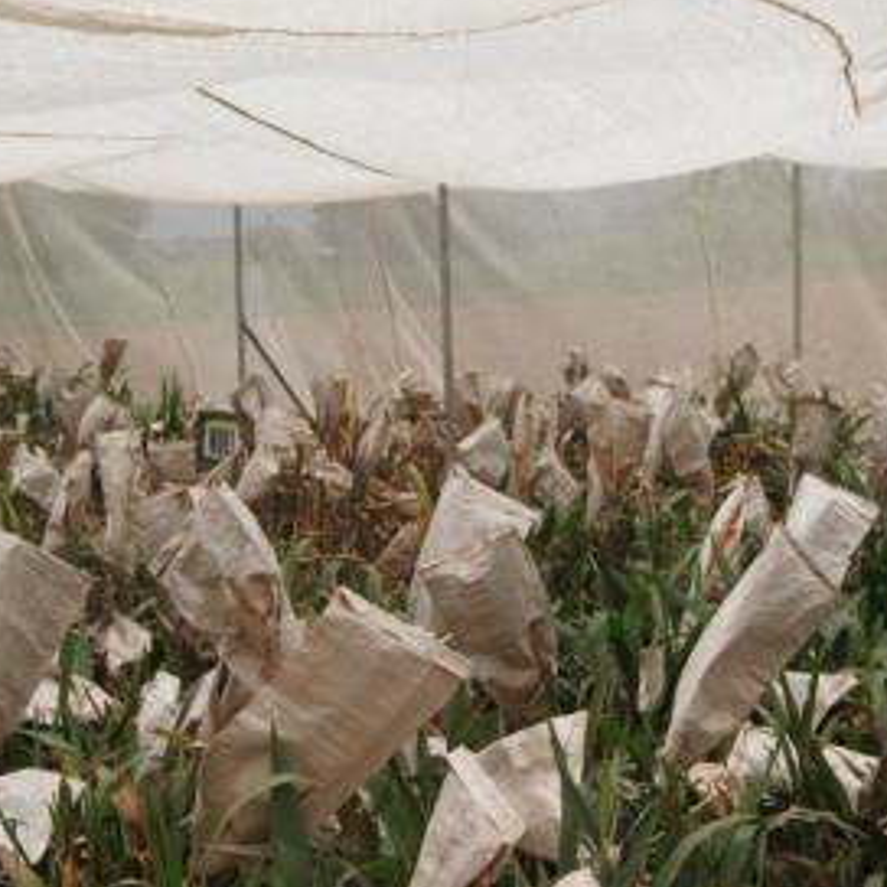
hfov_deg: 20.6
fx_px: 2435
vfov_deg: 20.6
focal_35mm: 84
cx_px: 522
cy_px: 461
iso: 200
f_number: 9
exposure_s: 1/500
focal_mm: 40
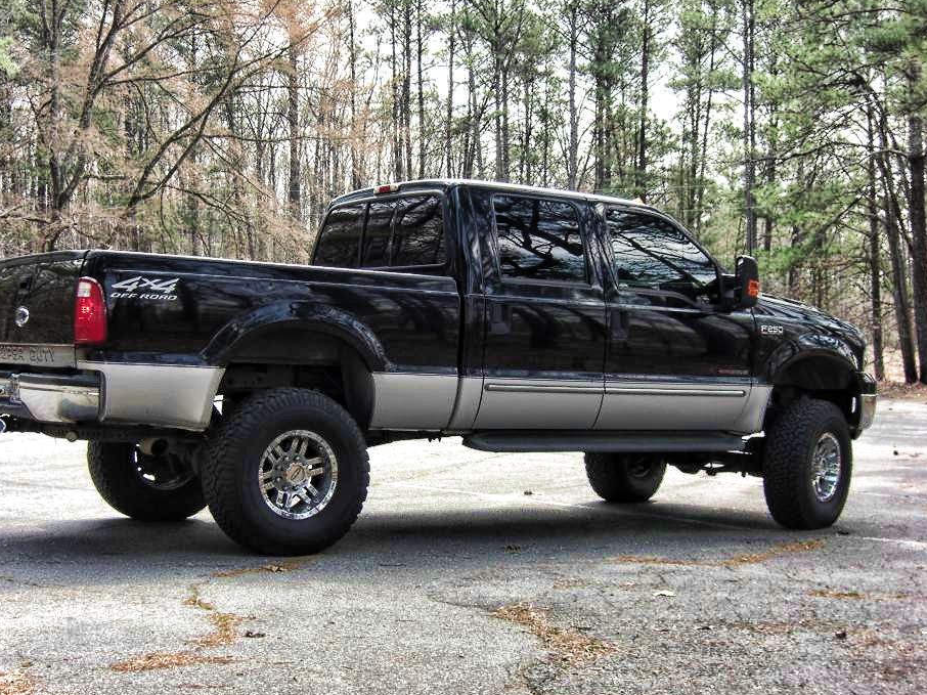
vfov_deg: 28.0
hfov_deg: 36.8
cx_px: 423
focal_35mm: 52
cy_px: 323
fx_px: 1392
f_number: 3.1
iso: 80
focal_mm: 9.5
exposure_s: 1/160
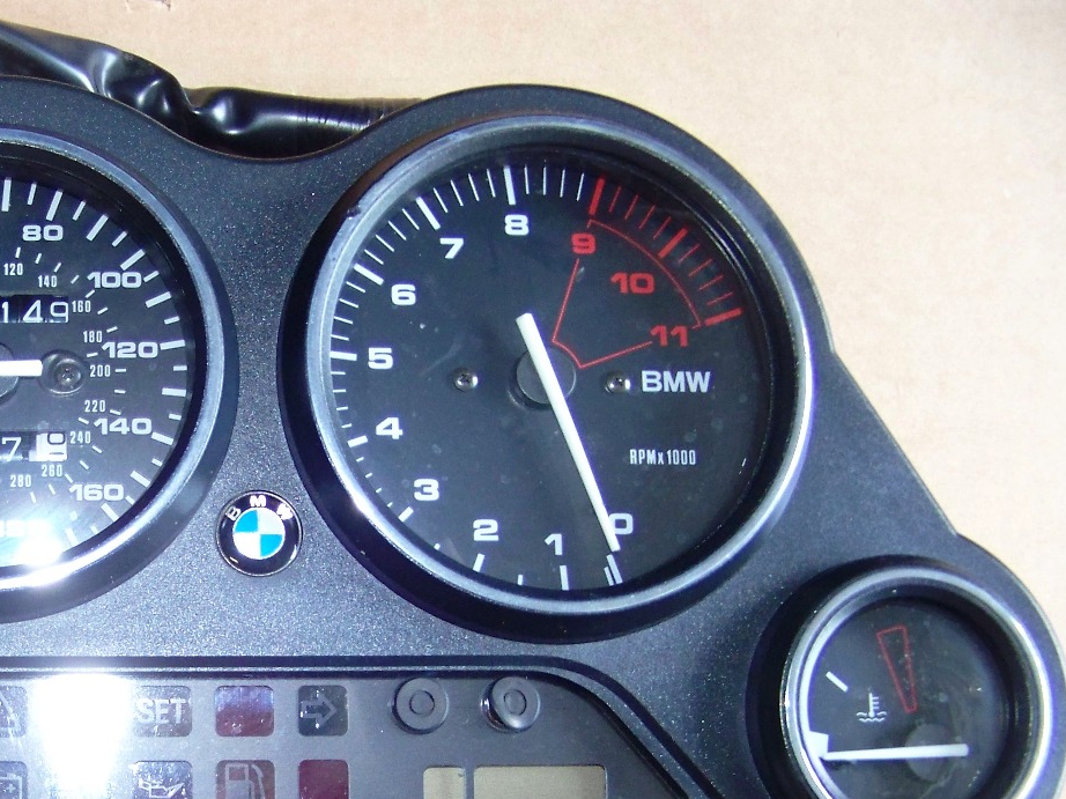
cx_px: 199
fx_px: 1847
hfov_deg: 31.3
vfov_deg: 24.0
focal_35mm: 60
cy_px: 648
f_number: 2.8
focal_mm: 5.85
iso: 200
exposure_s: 1/30
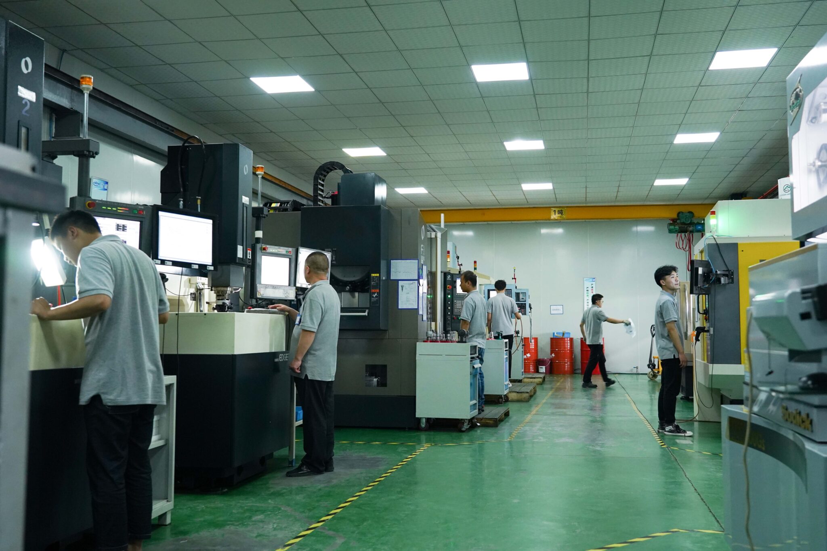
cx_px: 414
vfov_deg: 37.8
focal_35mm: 35
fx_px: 804
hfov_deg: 54.4
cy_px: 276
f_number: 5
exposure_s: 1/80
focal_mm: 35
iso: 3200
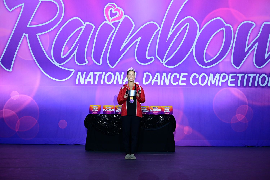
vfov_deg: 19.5
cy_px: 90
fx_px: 525
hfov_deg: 28.8
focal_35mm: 70
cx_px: 135
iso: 2000
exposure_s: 1/200
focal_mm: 70
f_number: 4
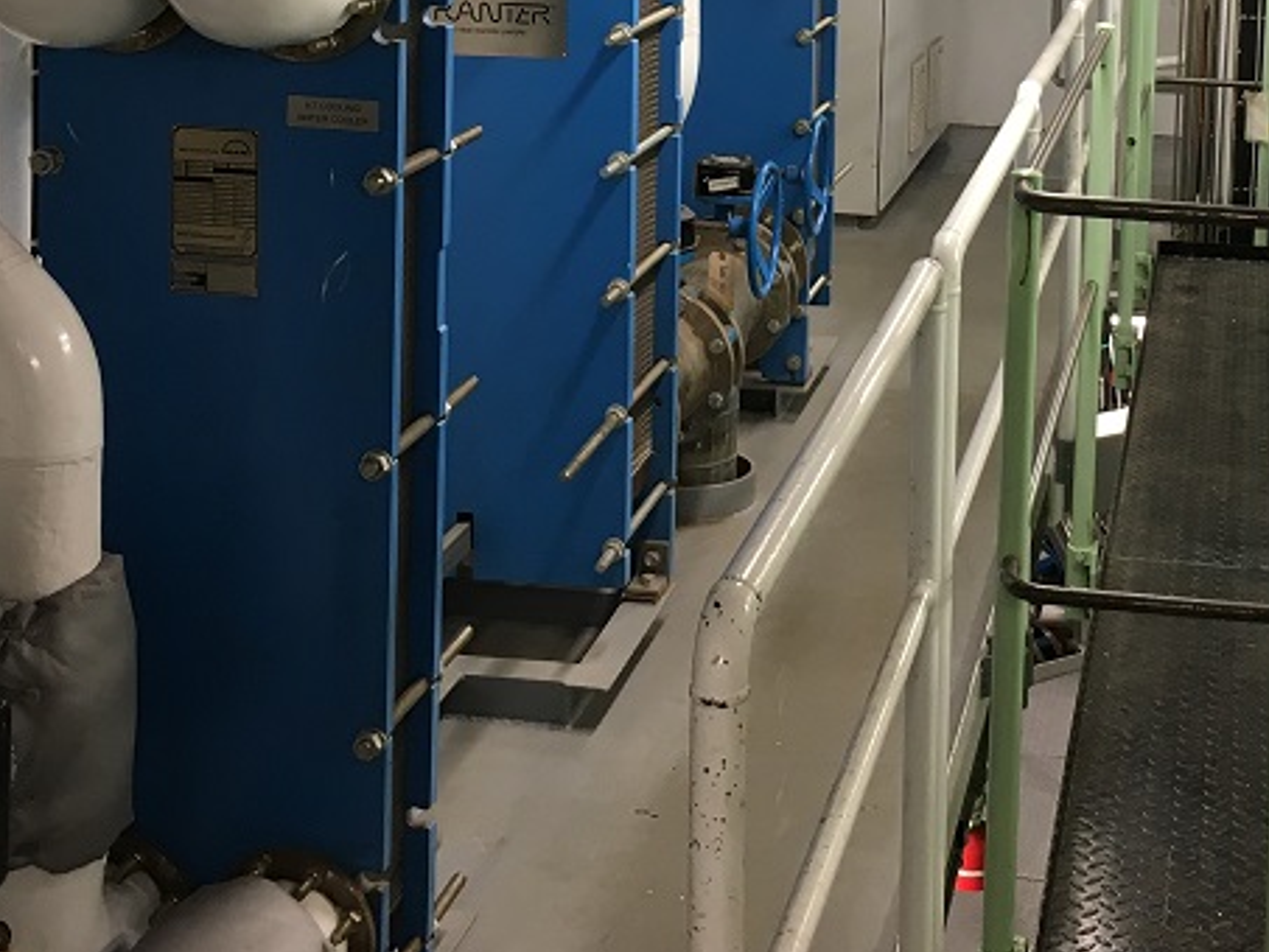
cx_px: 941
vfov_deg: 22.0
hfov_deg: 29.8
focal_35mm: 64
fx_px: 2347
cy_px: -36
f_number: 2.2
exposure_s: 1/30
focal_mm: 4.15
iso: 50
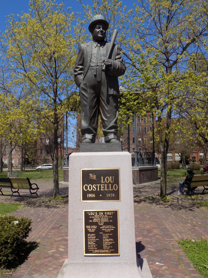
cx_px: 104
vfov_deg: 60.0
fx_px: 240
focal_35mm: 30
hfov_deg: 46.8
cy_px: 139
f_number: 3.3
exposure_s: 1/1000
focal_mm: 5.3
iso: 80
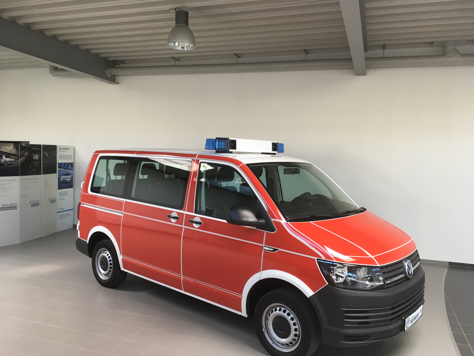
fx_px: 397
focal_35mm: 29
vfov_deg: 48.2
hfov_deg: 61.7
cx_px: 237
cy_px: 178
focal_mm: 4.15
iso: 25
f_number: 2.2
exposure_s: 1/33
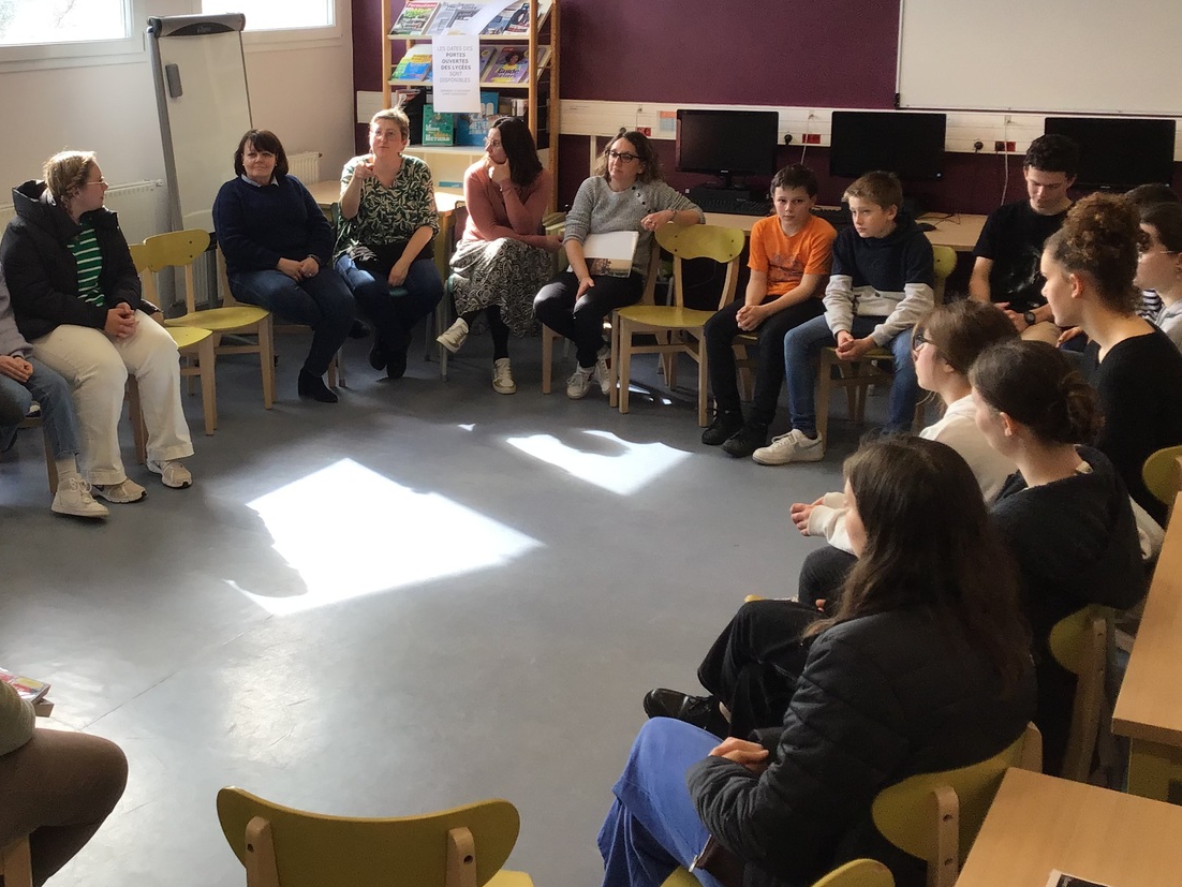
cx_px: 348
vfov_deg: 32.0
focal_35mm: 45
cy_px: 301
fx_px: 1537
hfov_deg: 41.2
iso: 40
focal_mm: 3.3
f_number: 2.4
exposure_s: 1/100
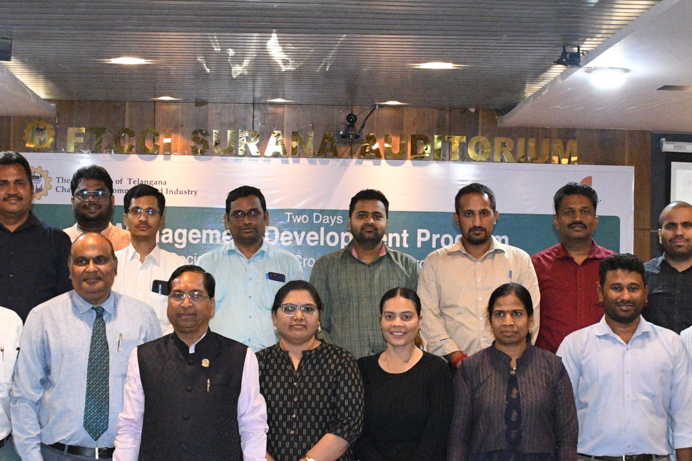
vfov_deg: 21.6
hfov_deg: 31.8
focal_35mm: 63
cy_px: 265
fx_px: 1211
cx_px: 298
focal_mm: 18
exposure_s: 1/125
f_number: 5.6
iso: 6400
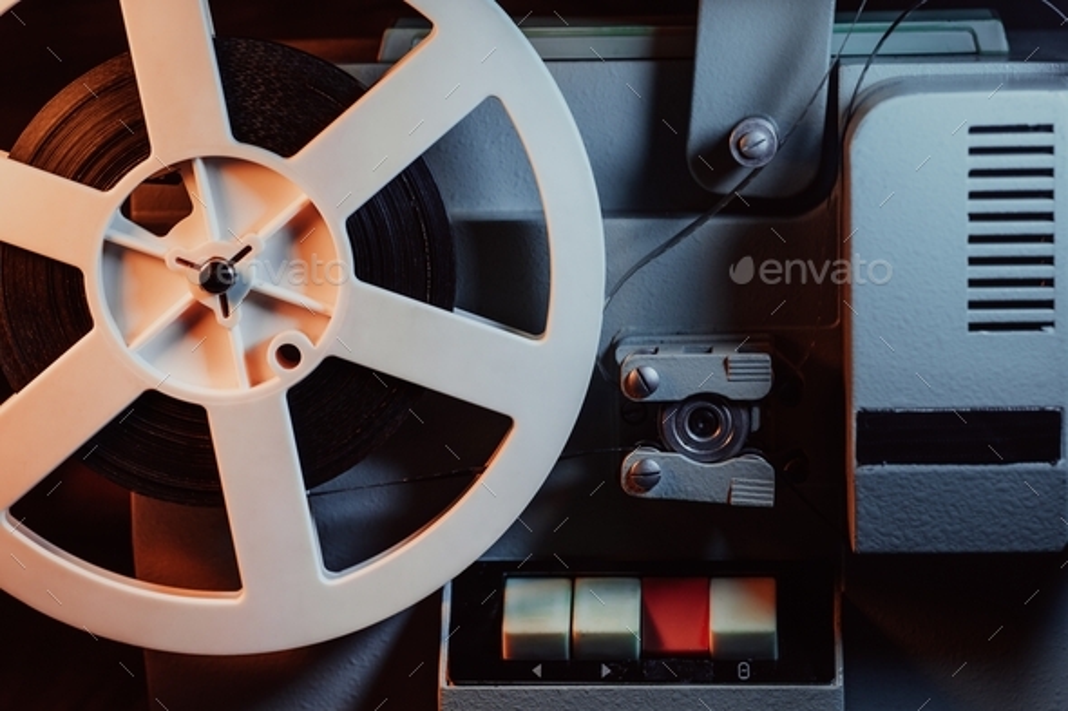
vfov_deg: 10.2
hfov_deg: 15.2
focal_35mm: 135
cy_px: 356
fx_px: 4004
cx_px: 534
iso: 500
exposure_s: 1/80
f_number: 5
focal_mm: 135
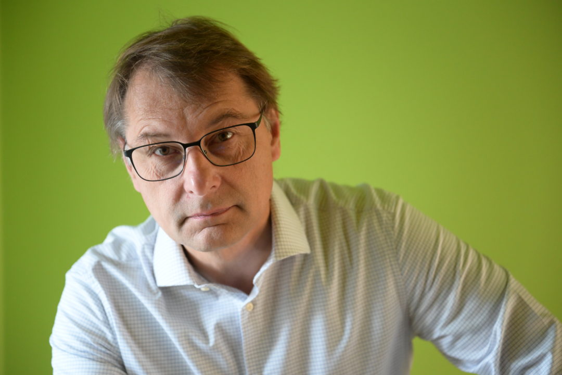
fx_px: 1093
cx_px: 281
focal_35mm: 70
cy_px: 188
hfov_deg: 28.8
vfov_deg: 19.5
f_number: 2.8
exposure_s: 1/80
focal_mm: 70
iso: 3200
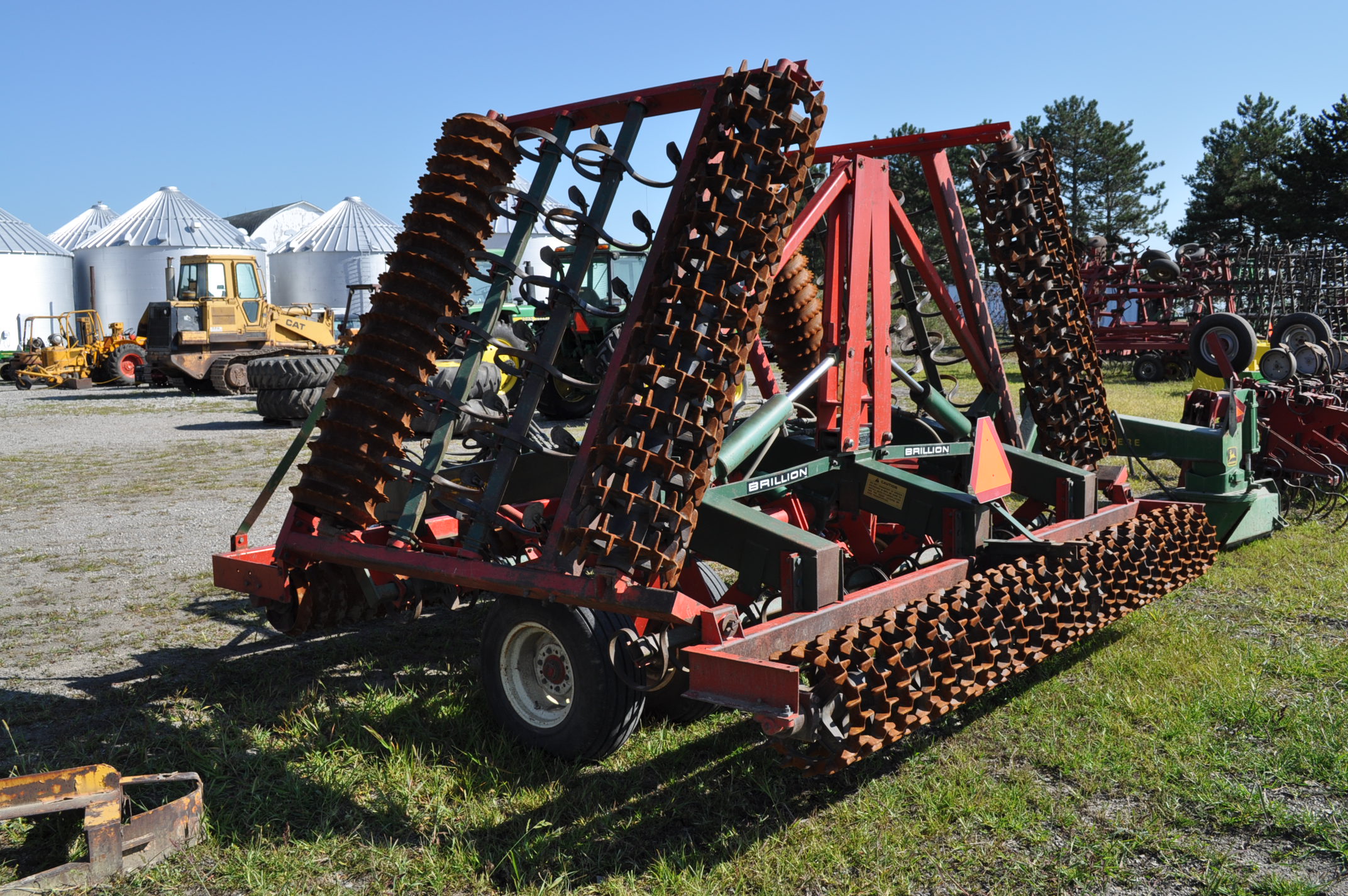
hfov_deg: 57.3
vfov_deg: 39.9
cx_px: 674
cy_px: 448
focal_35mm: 33
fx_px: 1234
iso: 200
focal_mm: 22
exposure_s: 1/320
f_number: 9
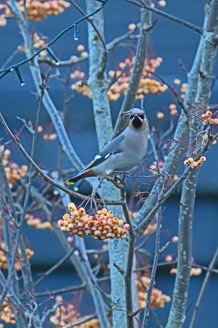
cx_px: 109
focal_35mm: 560
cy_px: 164
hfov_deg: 2.5
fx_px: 5093
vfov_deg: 3.7
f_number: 8
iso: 14400
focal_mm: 560
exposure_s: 1/1000
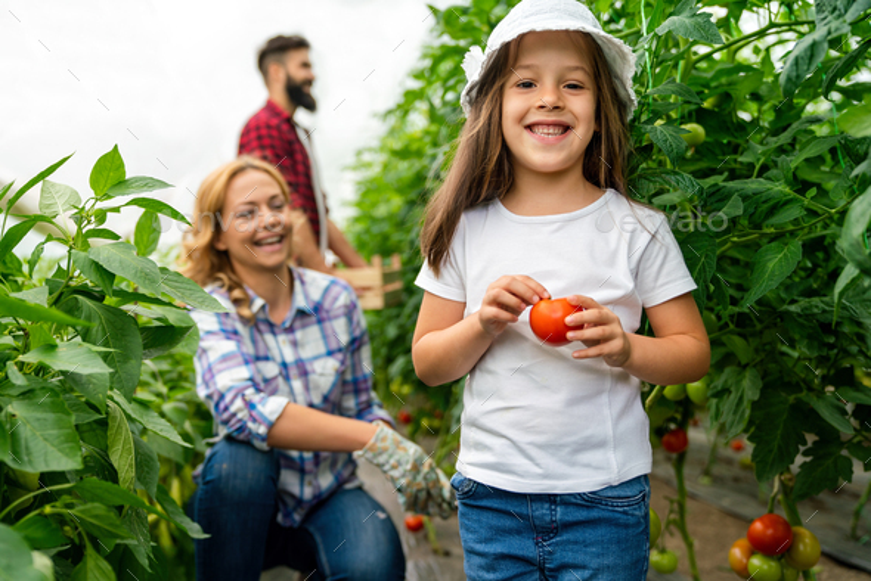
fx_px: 968
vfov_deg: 33.4
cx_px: 436
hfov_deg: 48.4
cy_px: 290
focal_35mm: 40
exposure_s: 1/500
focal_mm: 40
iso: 250
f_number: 2.8
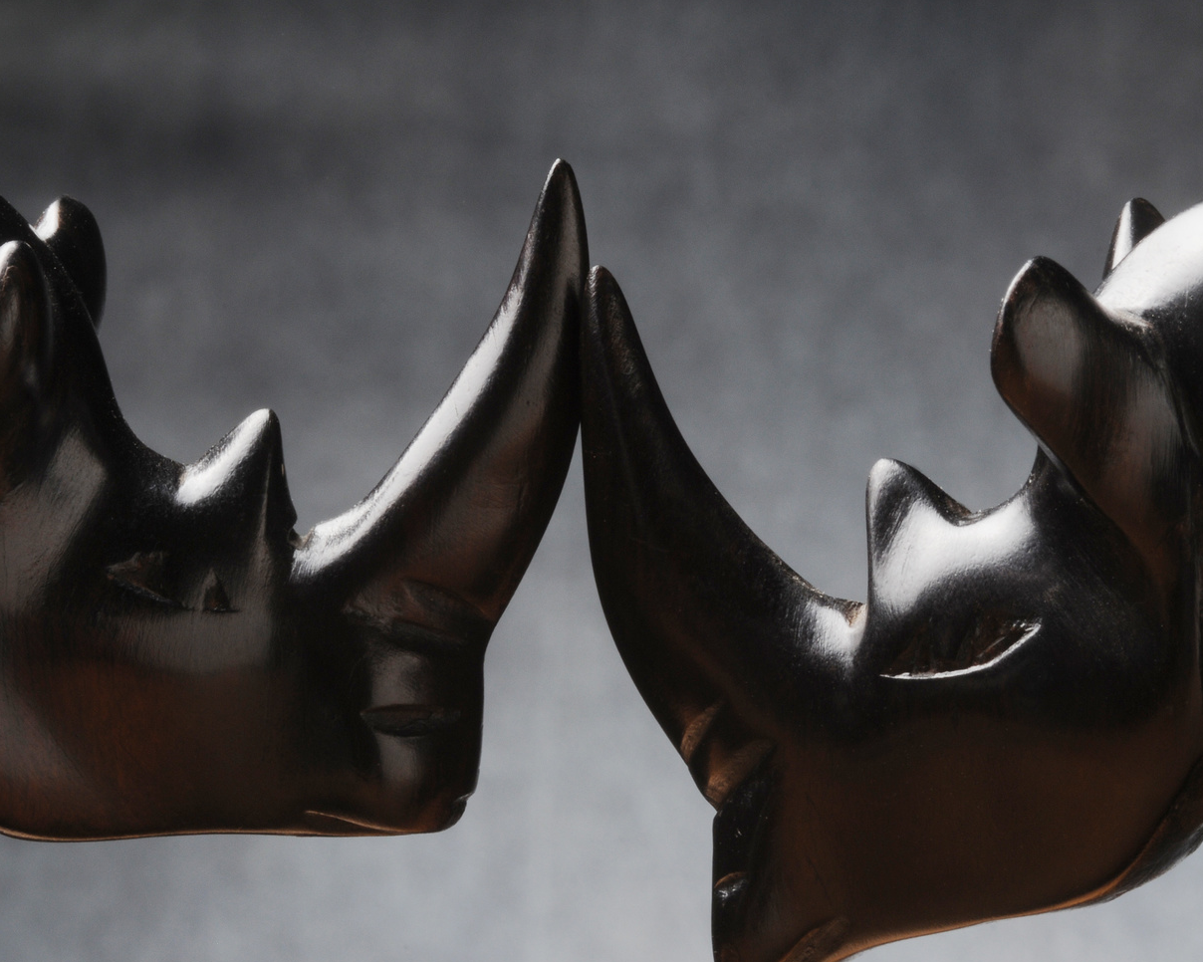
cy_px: 507
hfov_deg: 9.3
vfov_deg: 7.5
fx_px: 7357
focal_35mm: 207
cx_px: 536
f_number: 32
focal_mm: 105
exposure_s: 1/60
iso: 200
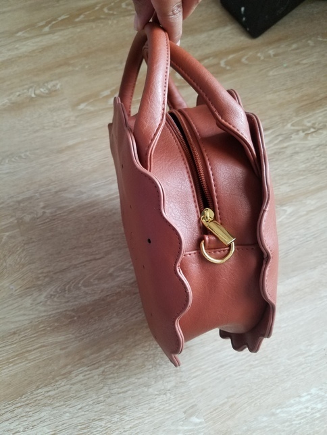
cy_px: 218
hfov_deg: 53.1
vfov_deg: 67.3
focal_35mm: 26
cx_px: 164
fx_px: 327
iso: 200
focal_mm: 4.2
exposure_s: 1/60
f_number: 1.7
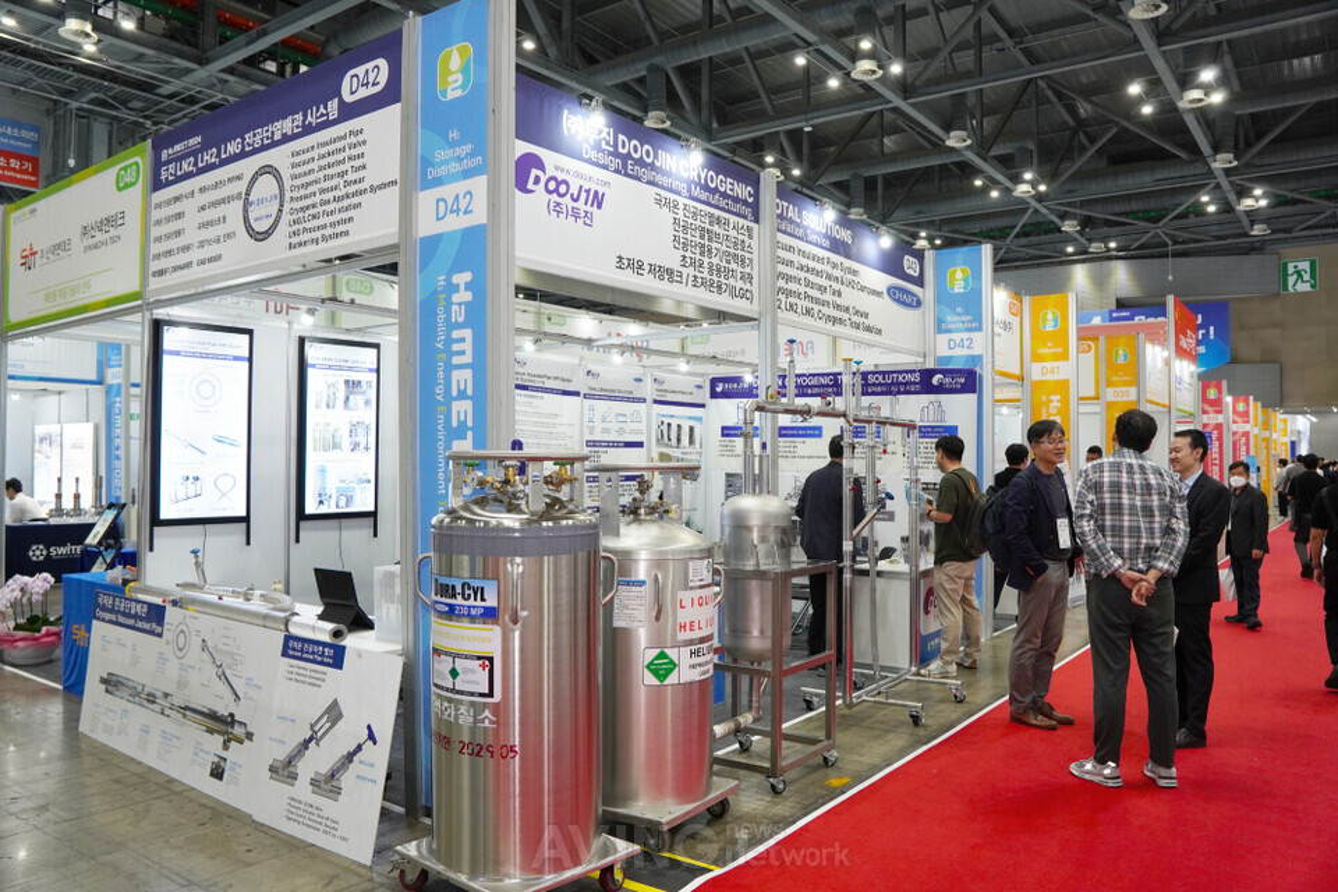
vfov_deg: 50.4
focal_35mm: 26
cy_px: 446
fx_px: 948
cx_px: 669
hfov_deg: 70.4
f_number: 4
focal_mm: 17
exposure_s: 1/160
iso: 800
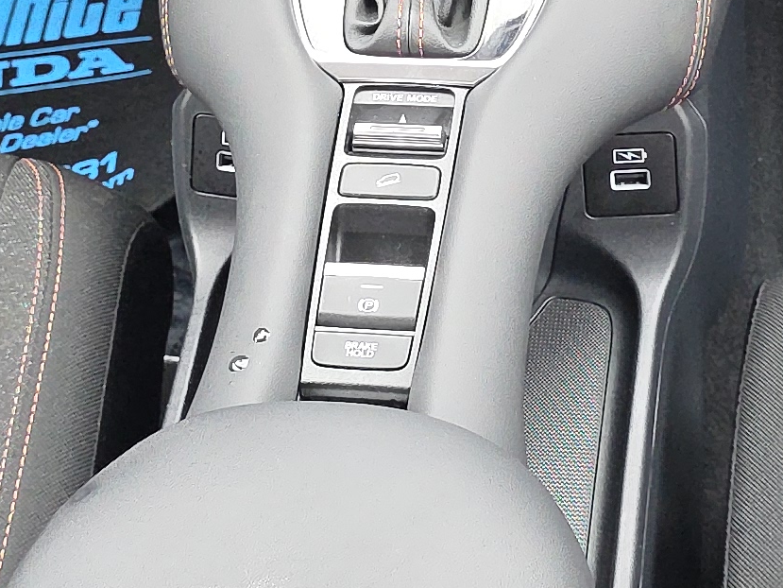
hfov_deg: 17.7
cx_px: 404
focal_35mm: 111
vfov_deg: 13.1
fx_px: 2511
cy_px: -26
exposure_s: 1/180
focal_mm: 6.3
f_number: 1.7
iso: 250
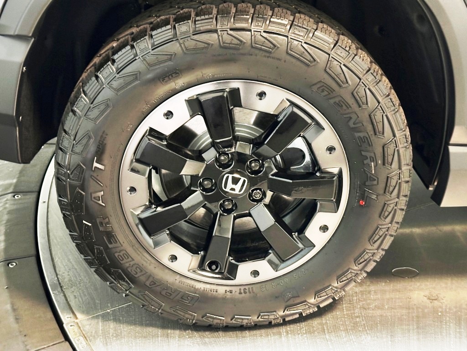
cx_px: 234
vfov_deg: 30.3
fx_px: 648
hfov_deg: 39.7
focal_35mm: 48
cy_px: 176
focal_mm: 6.86
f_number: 1.78
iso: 640
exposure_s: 1/24
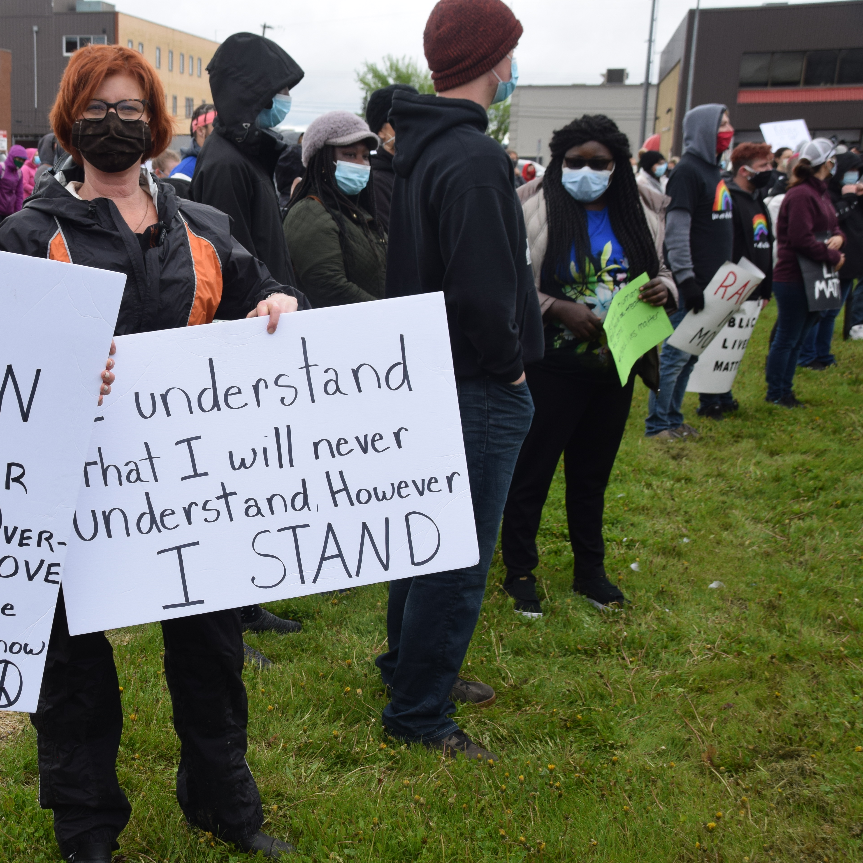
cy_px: 447
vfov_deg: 32.8
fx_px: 1467
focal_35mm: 52
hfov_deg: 32.0
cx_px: 188
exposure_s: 1/250
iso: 400
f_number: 8
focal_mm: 26
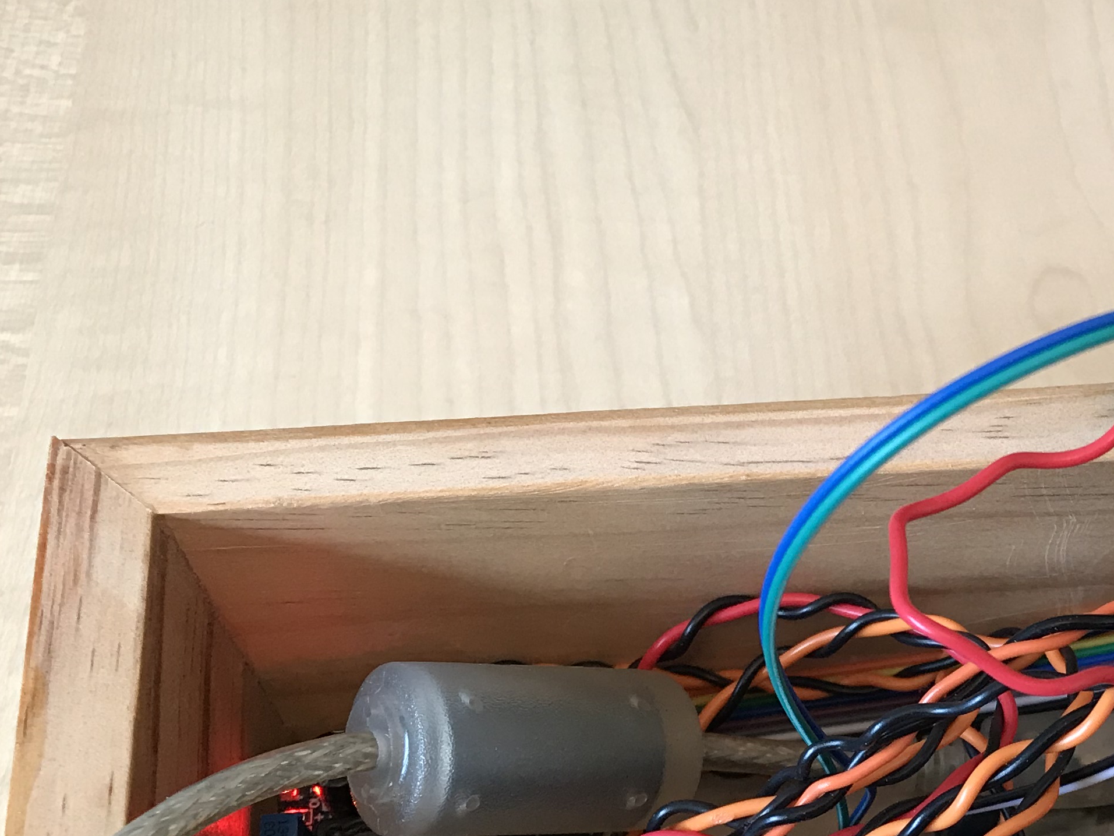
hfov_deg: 30.4
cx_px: 1111
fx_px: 1899
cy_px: 708
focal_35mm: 59
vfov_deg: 24.3
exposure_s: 1/20
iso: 40
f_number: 1.8
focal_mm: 3.99
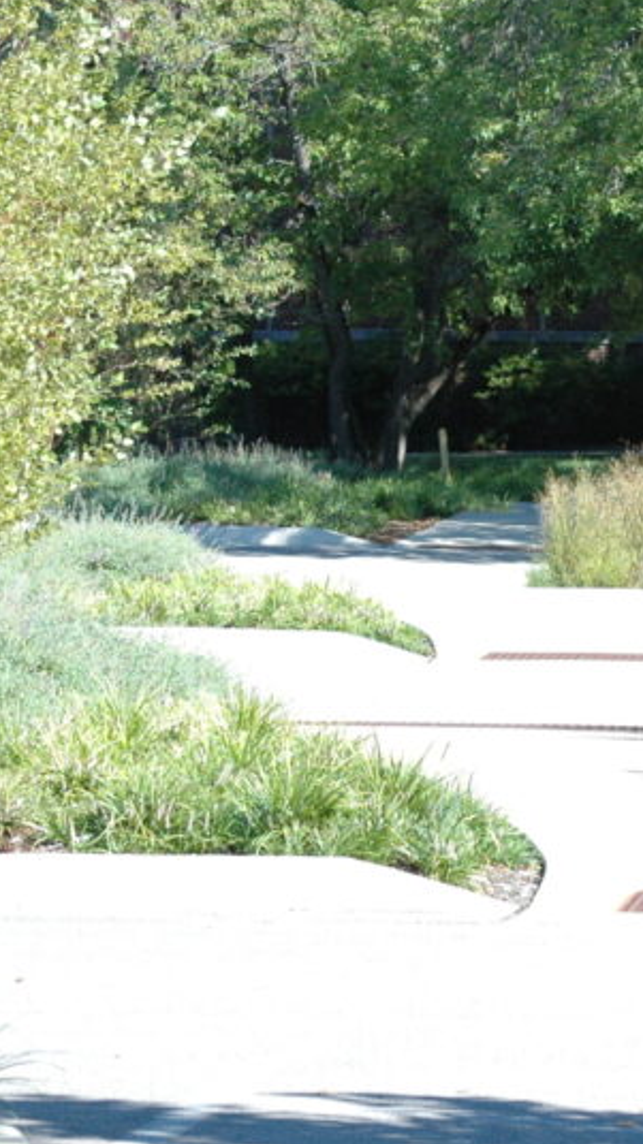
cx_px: 782
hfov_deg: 5.9
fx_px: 6191
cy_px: 545
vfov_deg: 10.6
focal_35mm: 204
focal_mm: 68
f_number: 9
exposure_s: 1/320
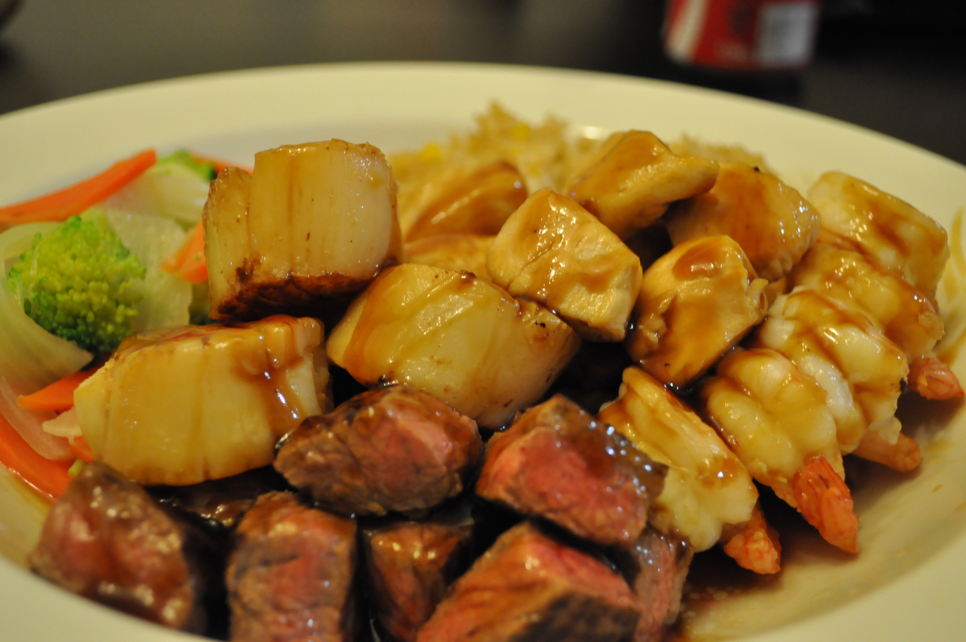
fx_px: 1206
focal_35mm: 45
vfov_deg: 29.8
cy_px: 321
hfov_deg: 43.7
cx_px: 483
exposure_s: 1/25
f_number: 4.5
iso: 1600
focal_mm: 30
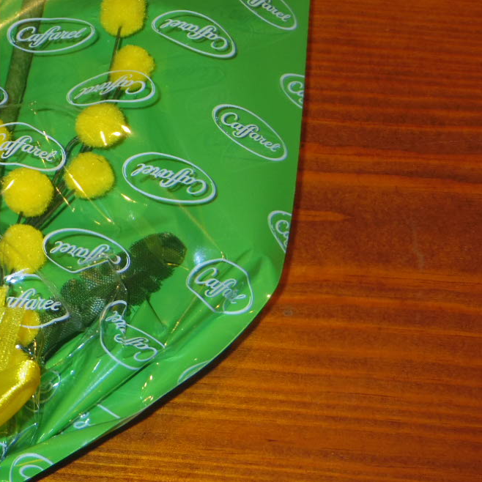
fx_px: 1827
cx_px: 97
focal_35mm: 116
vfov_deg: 15.0
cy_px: 146
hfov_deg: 14.9
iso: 100
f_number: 3.5
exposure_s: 1/25
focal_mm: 8.1
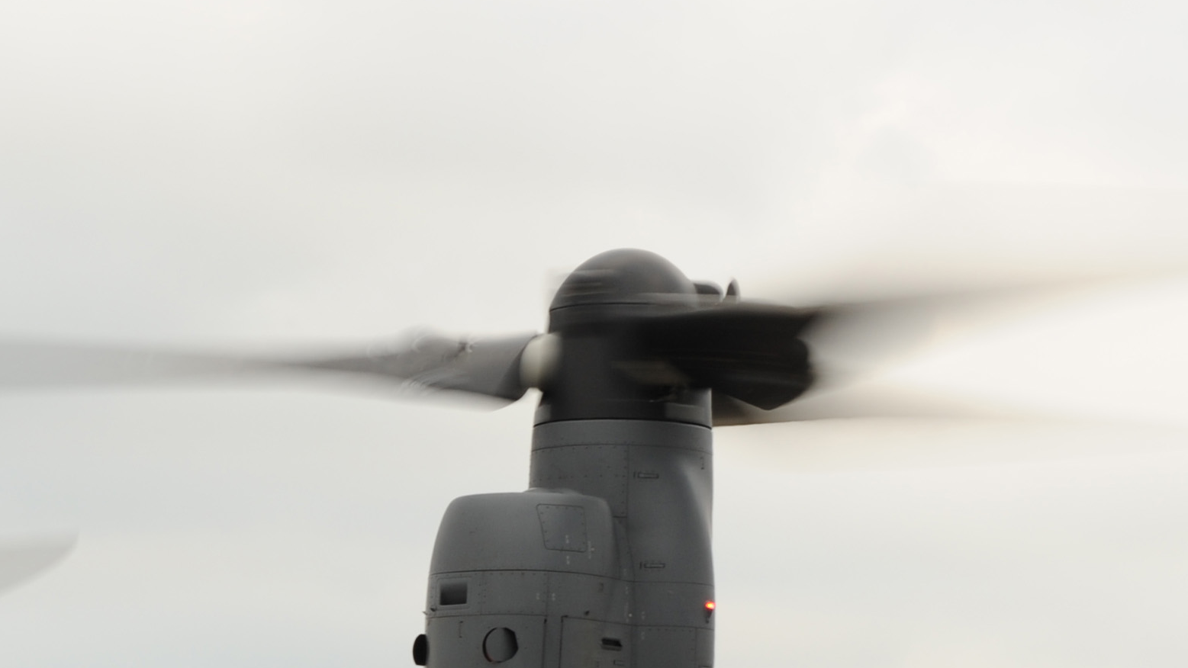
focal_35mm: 166
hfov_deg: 12.7
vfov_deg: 7.3
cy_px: 782
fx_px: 5229
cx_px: -233
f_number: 7.1
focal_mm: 58
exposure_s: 1/60
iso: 250
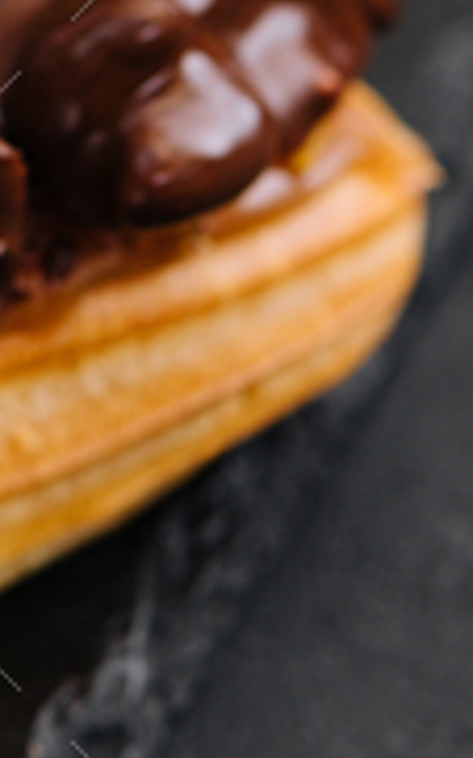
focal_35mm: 299
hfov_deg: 4.4
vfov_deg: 6.9
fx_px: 6172
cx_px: -310
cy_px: -278
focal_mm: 60
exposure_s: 1/160
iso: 40
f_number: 4.5
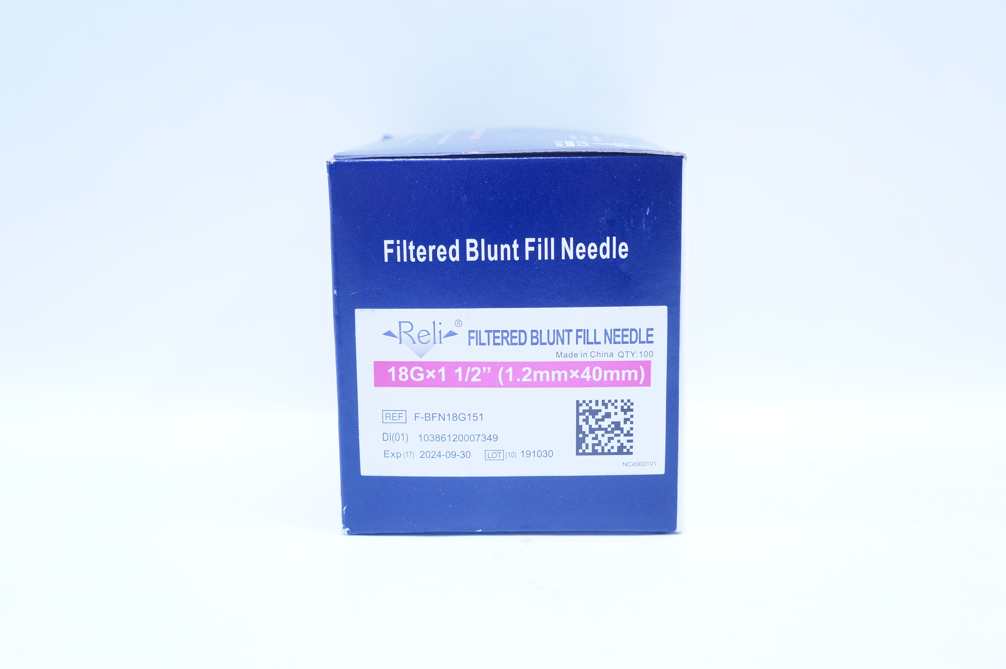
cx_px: 503
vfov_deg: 32.9
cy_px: 334
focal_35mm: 40
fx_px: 1131
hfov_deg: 48.0
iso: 800
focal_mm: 27
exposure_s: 1/100
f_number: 5.6
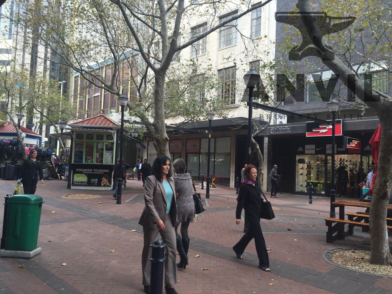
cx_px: 196
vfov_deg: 48.2
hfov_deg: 61.7
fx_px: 328
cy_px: 147
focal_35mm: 29
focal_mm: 4.15
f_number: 2.2
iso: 32
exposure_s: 1/133
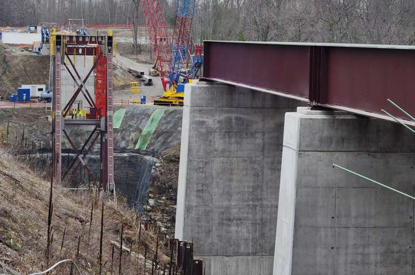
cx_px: 228
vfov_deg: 12.4
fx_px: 1267
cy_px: 78
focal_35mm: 110
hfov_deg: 18.6
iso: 200
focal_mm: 50
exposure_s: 1/250
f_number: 8
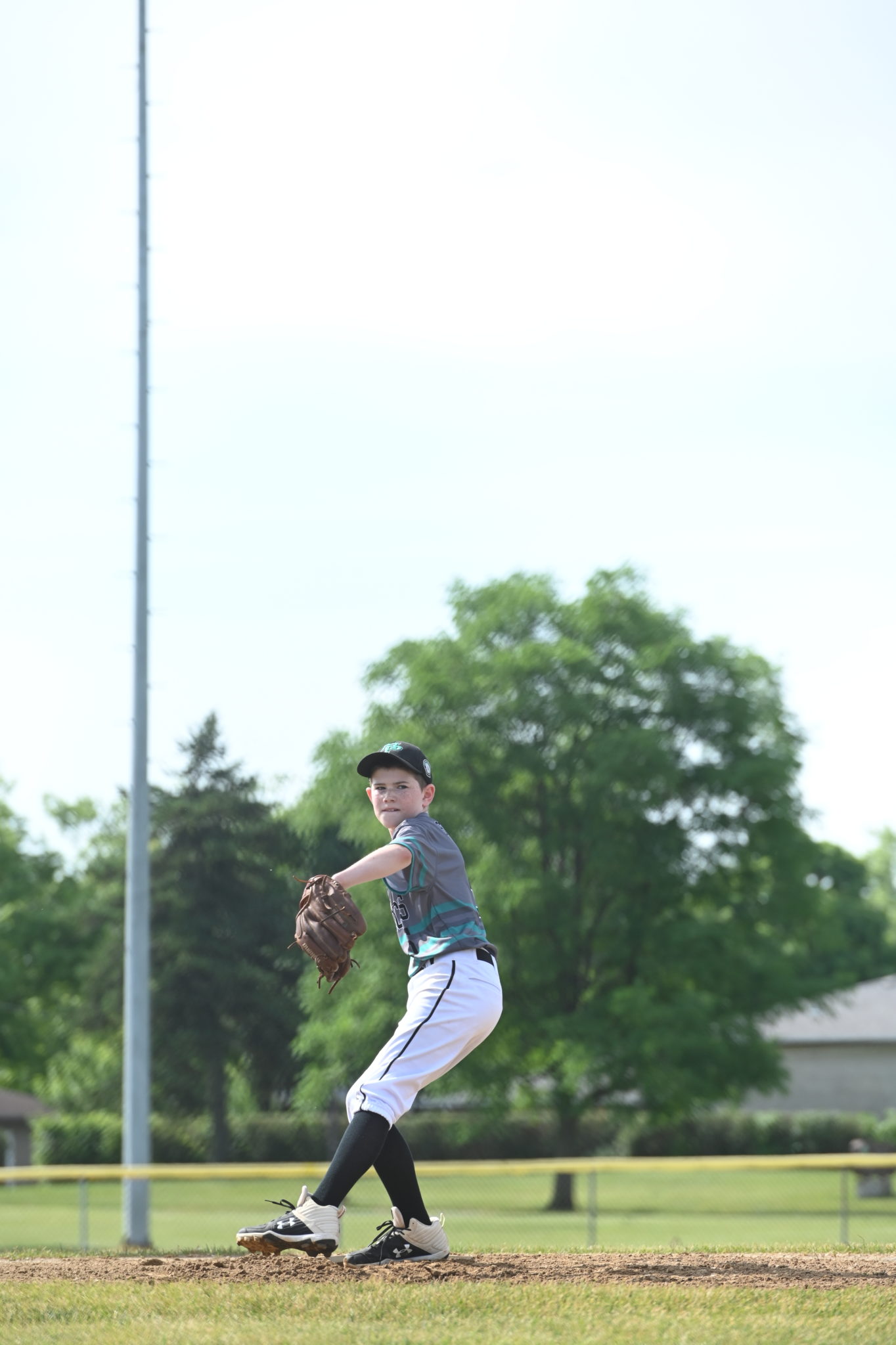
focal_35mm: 200
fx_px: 7471
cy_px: 672
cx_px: 448
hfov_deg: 6.9
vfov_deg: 10.3
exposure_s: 1/800
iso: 400
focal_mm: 200
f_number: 8
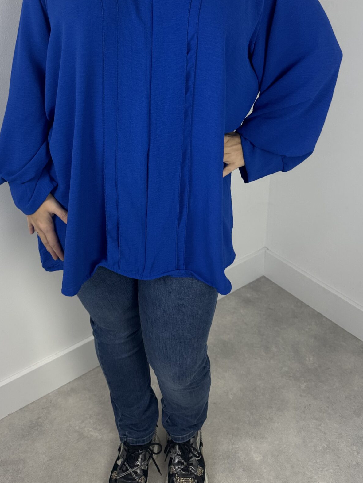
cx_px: 156
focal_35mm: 39
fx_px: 545
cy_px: 119
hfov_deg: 36.8
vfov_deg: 46.1
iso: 80
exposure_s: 1/100
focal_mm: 6.76
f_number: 1.78
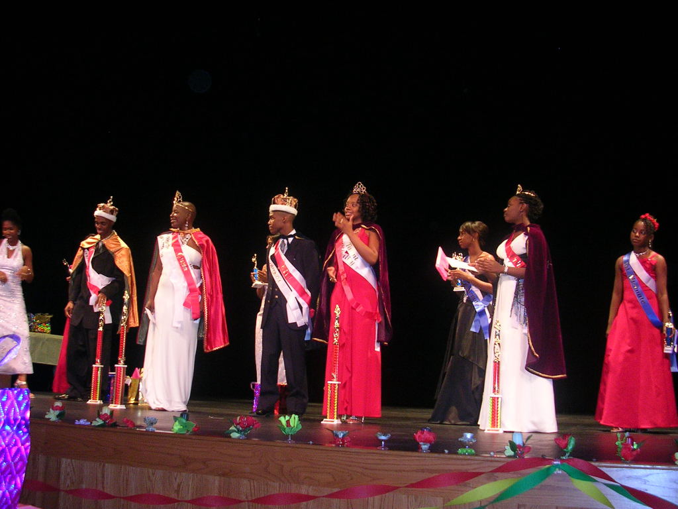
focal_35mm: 38
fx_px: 744
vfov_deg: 37.7
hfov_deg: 49.0
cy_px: 254
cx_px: 339
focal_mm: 5.8
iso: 144
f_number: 2.8
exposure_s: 1/60.1
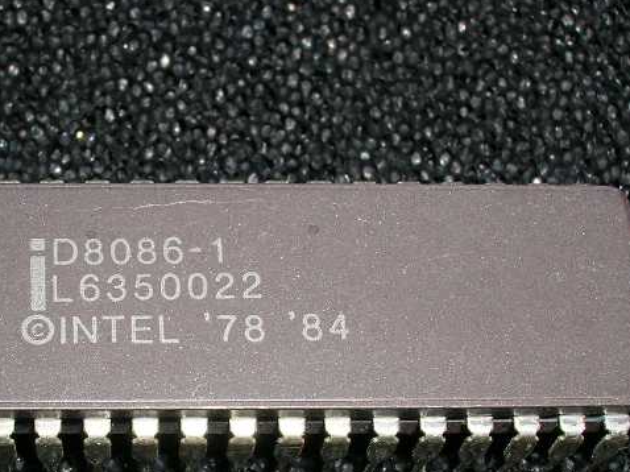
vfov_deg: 19.0
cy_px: 347
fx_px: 1401
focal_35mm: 77
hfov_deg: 25.1
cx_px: 165
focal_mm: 7.7
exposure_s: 1/60.1
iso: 50
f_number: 5.4
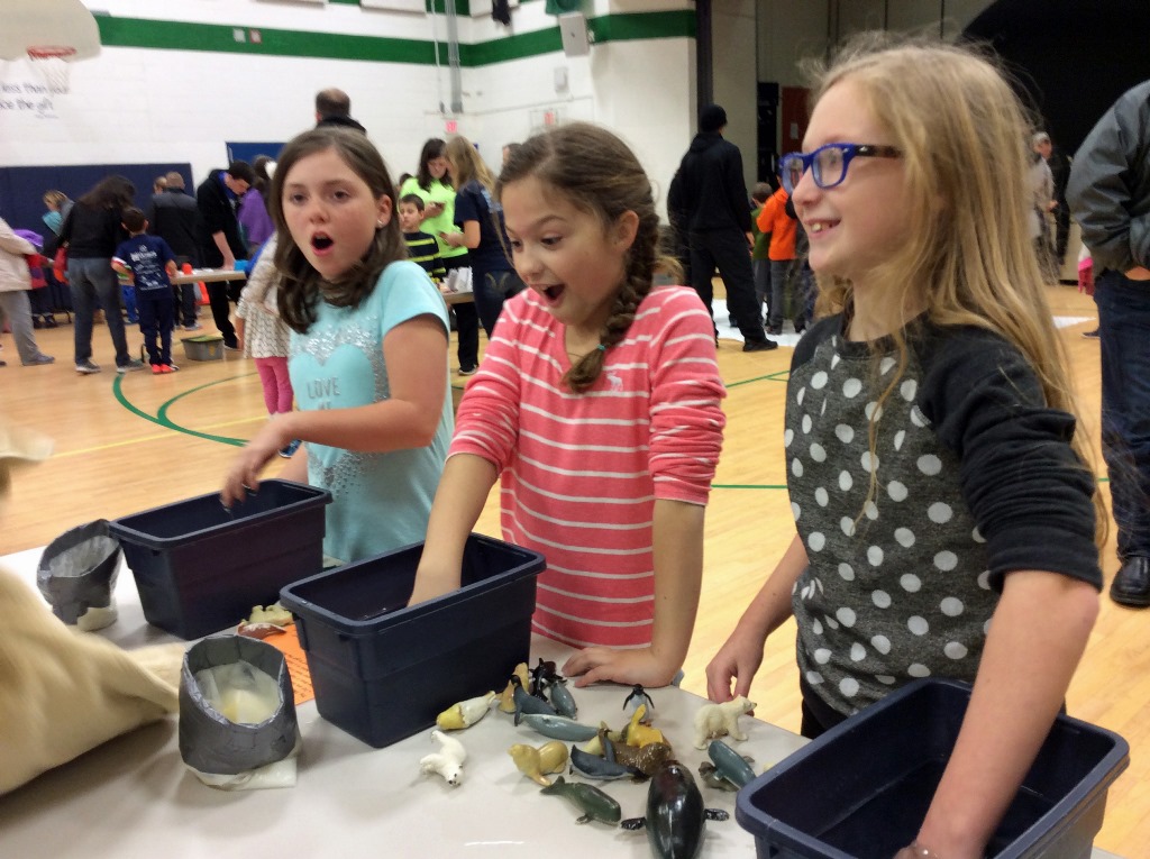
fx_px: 1062
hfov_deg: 56.9
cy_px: 430
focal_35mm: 32
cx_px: 575
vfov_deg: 44.1
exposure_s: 1/24
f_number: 2.4
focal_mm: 3.3
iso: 50
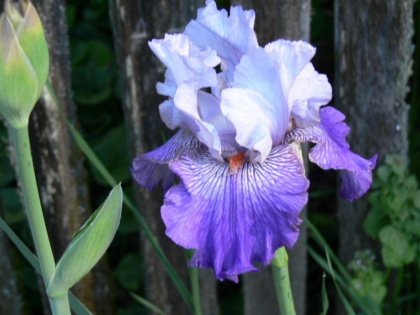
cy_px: 158
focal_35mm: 105
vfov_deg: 14.1
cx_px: 210
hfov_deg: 18.7
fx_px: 1274
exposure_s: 1/60
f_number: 3.2
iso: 80
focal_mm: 17.5
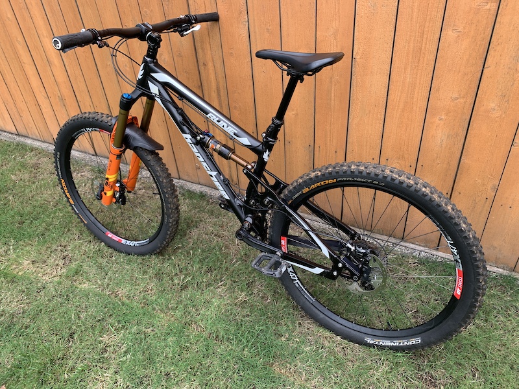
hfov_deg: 67.3
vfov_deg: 53.1
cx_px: 260
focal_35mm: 26
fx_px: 390
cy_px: 194
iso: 25
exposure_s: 1/122
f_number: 1.8
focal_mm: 4.25
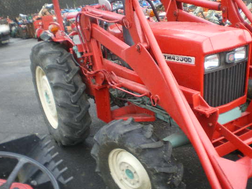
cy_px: 93
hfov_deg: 43.7
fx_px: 313
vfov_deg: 33.6
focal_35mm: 43
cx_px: 146
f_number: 3.1
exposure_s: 1/60
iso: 64
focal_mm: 6.3
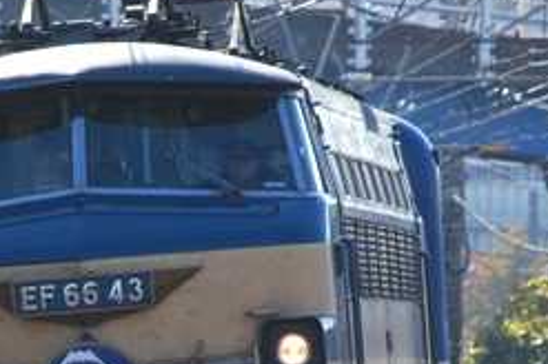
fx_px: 11827
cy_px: 297
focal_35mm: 778
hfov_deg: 2.7
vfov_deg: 1.8
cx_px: 67
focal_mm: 200
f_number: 9
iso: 400
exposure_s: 1/500
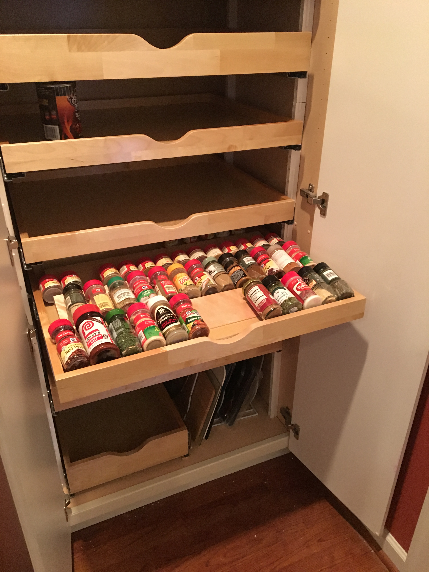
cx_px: 214
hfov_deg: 48.2
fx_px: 479
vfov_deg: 61.7
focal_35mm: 29
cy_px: 286
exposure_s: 1/15
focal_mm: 4.15
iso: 500
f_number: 2.2
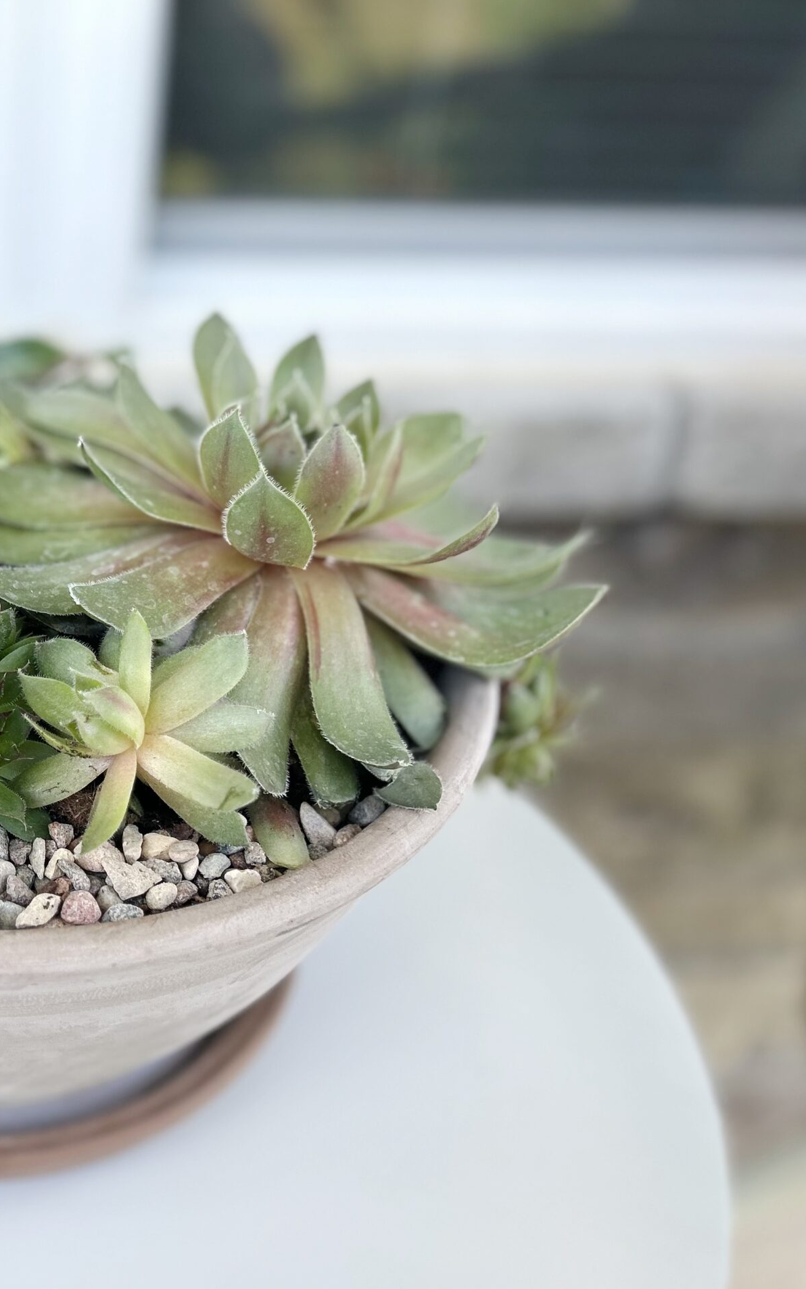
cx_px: -7
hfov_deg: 31.7
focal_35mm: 37
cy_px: 646
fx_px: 1300
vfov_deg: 52.7
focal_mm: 5.7
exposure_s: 1/380
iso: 50
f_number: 1.5
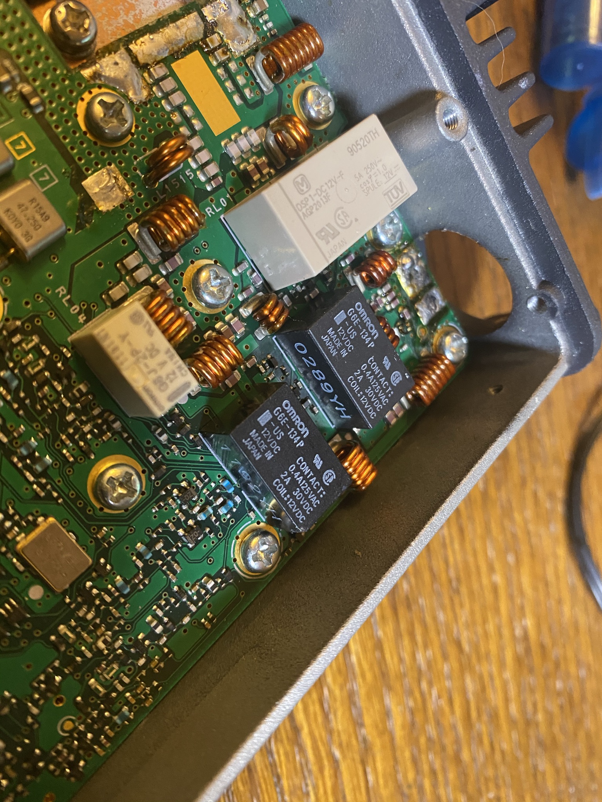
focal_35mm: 26
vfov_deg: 67.3
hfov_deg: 53.1
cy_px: 401
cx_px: 301
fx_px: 603
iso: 500
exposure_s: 1/40
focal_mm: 4.25
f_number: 1.8
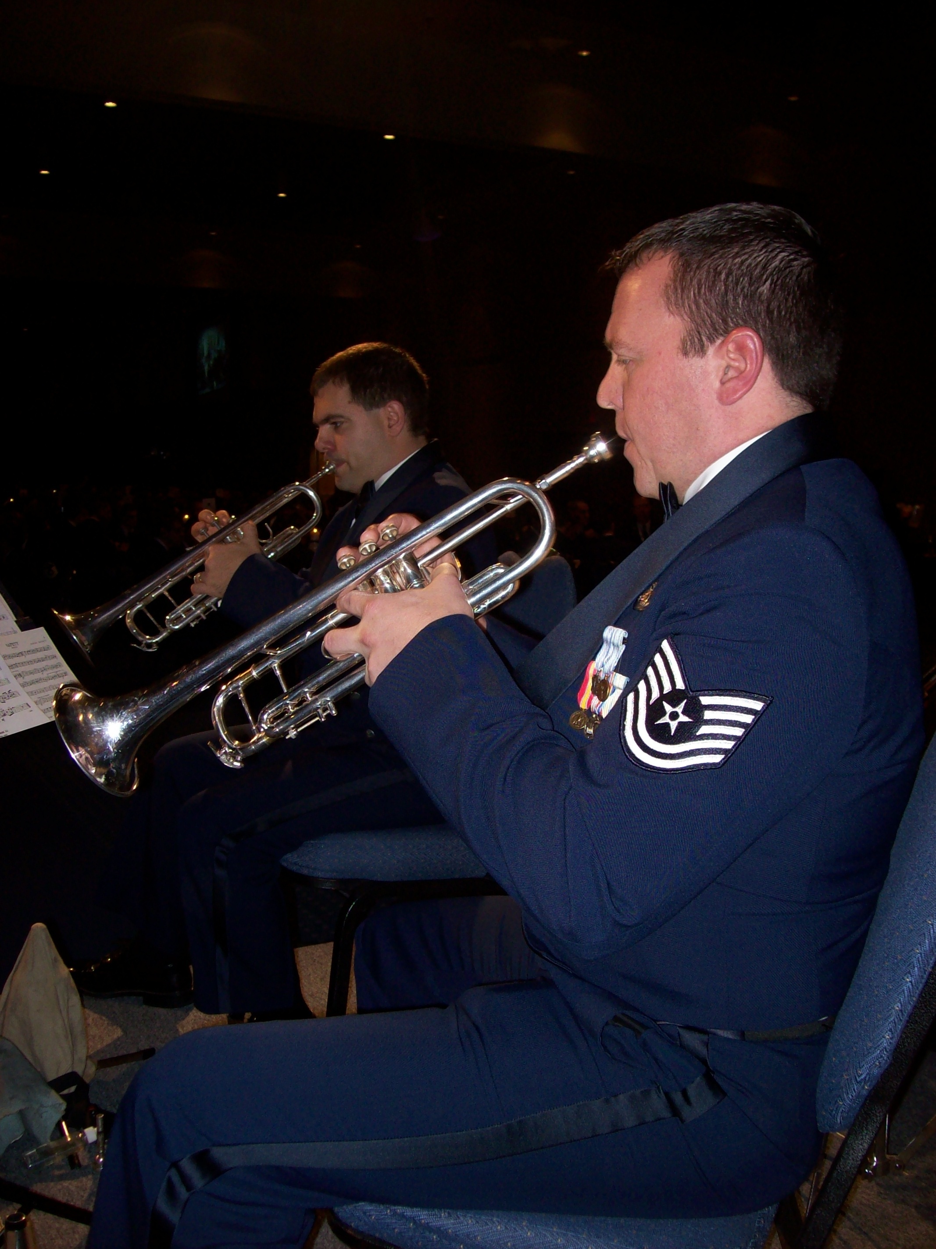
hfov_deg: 39.6
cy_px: 624
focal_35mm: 36
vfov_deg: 51.4
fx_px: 1299
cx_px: 468
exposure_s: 1/64
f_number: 2.7
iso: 80
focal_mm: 6
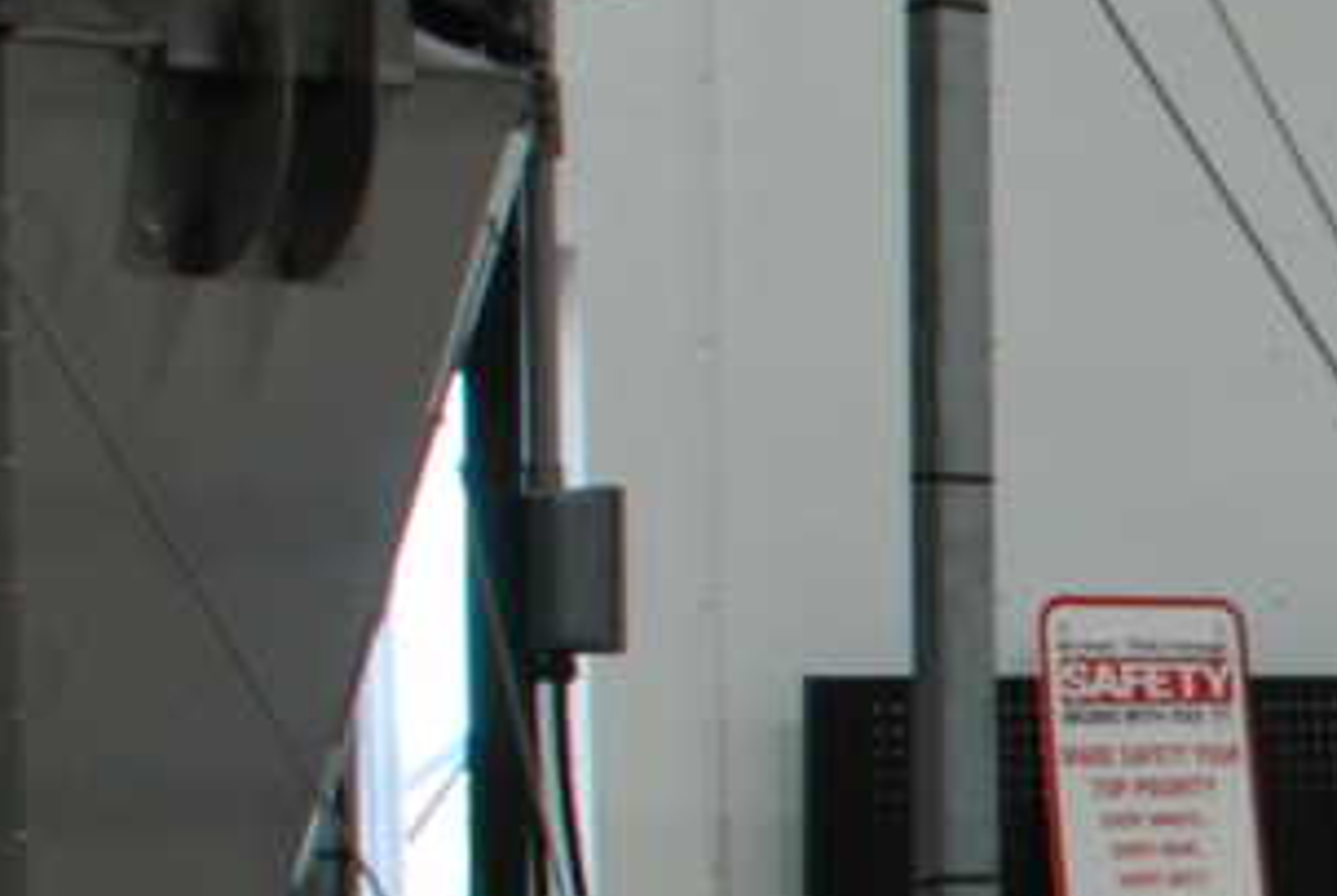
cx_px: 2780
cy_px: 942
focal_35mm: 171
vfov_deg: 8.0
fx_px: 6360
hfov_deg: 10.8
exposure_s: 1/100
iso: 400
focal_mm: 18
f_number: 5
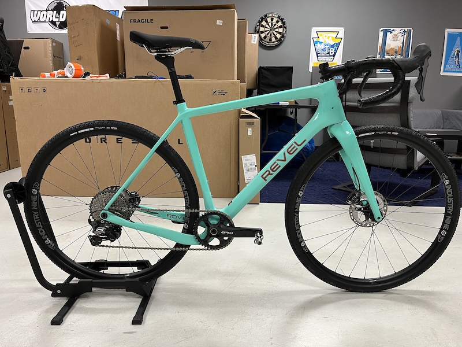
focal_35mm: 26
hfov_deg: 67.3
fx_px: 347
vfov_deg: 53.1
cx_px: 231
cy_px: 174
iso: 125
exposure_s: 1/60
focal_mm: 5.1
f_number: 1.6
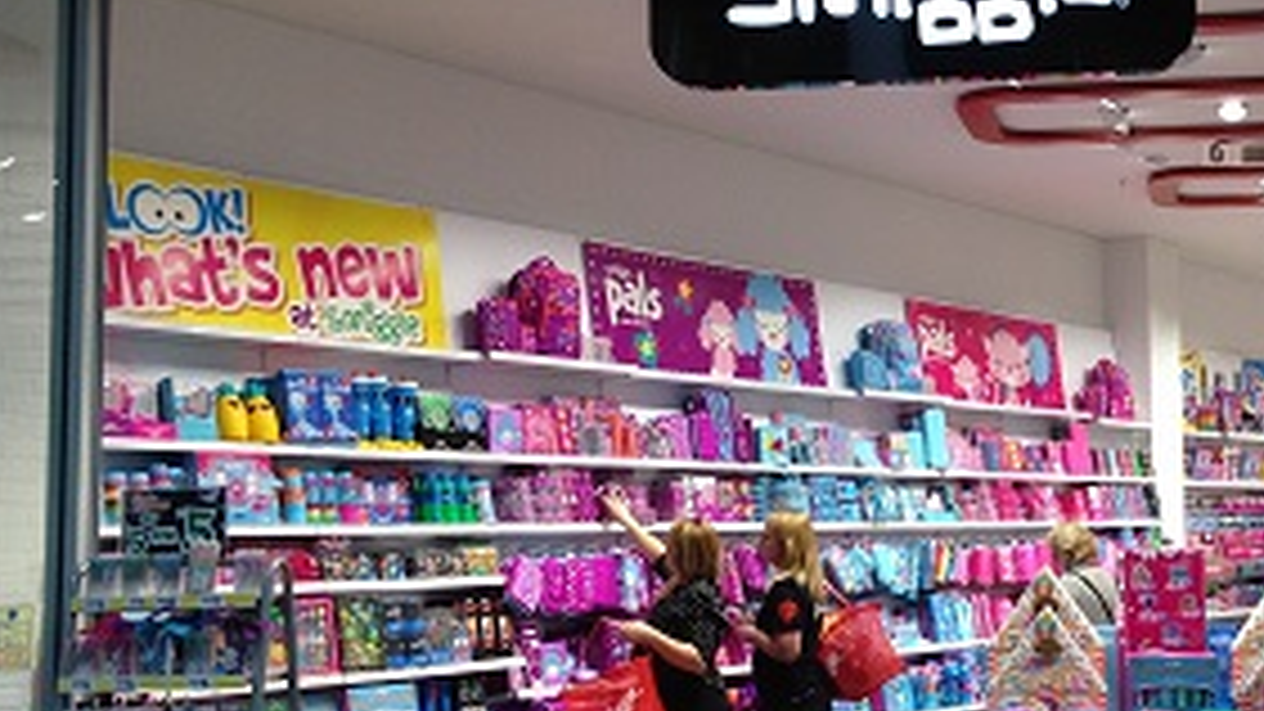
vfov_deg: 18.8
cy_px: 349
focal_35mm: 64
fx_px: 2145
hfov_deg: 32.1
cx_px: 981
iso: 64
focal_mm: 4.12
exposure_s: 1/120
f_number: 2.4
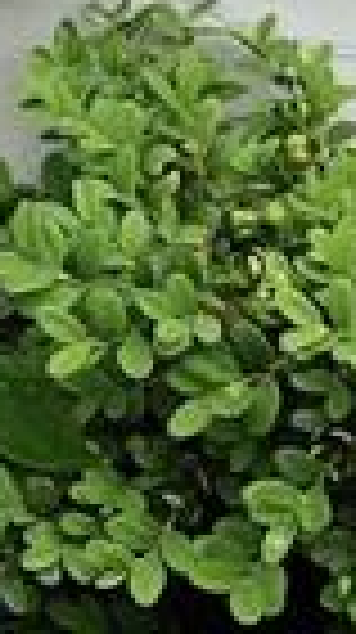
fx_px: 3636
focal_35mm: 216
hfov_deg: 5.0
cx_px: -1073
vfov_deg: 10.0
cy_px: 189
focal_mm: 3.99
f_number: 1.8
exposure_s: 1/362
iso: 20
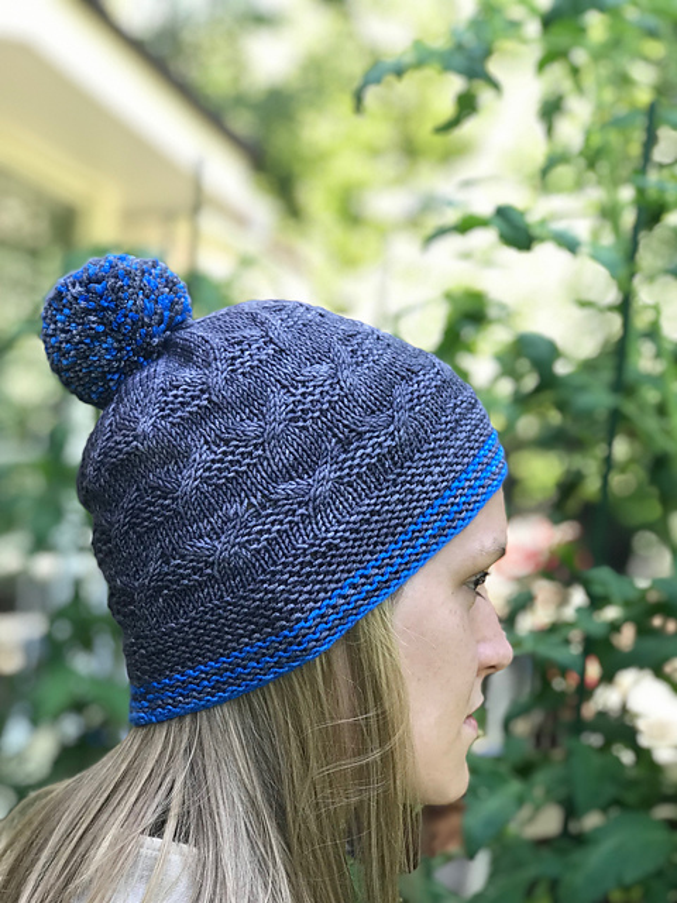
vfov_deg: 33.8
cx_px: 338
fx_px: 1486
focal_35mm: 57
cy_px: 452
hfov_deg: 25.7
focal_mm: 6.6
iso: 50
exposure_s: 1/60
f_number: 2.8
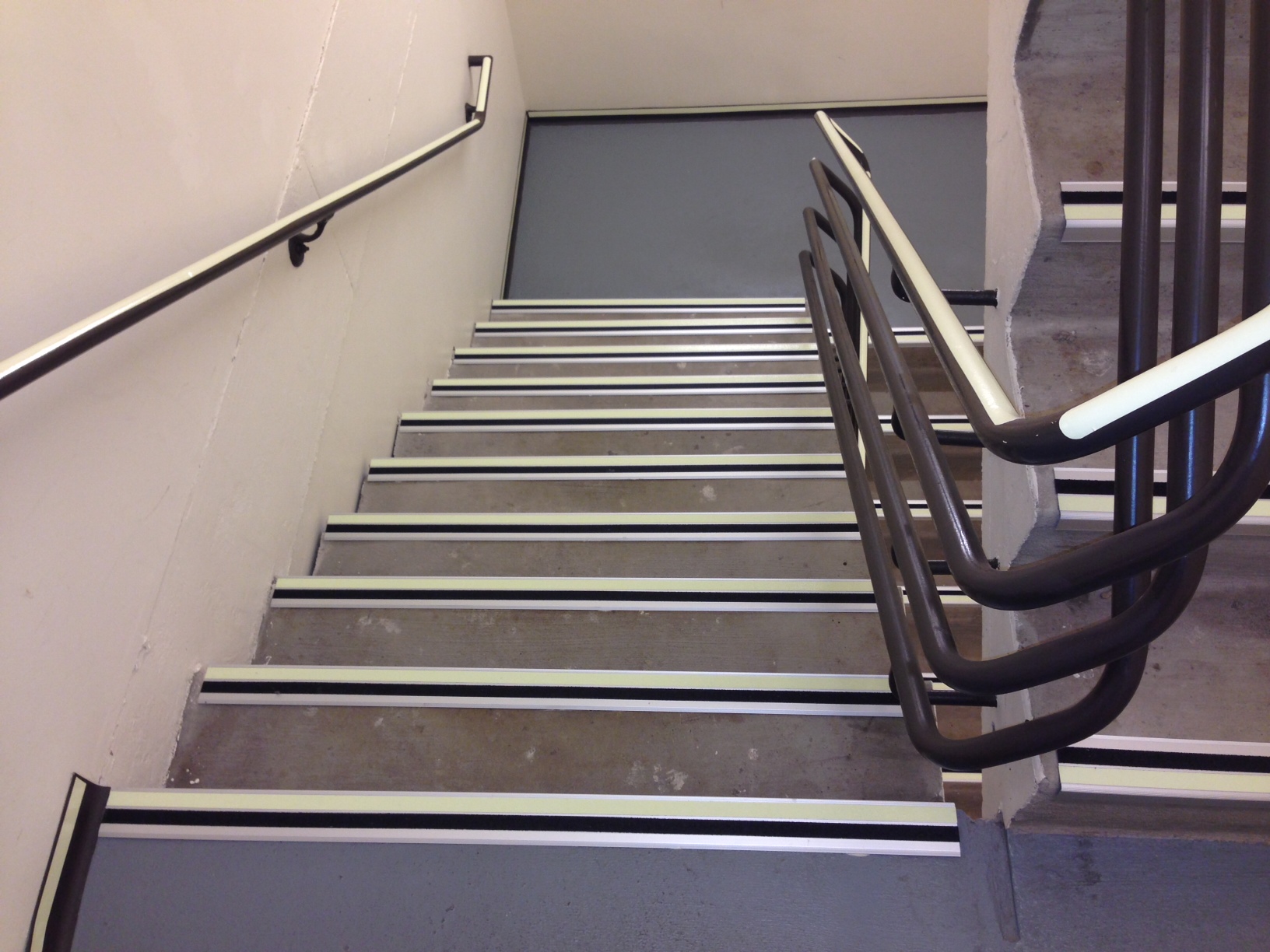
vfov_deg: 42.9
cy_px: 476
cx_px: 635
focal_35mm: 33
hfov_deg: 55.4
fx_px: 1211
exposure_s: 1/20
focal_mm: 4.12
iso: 64
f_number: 2.4
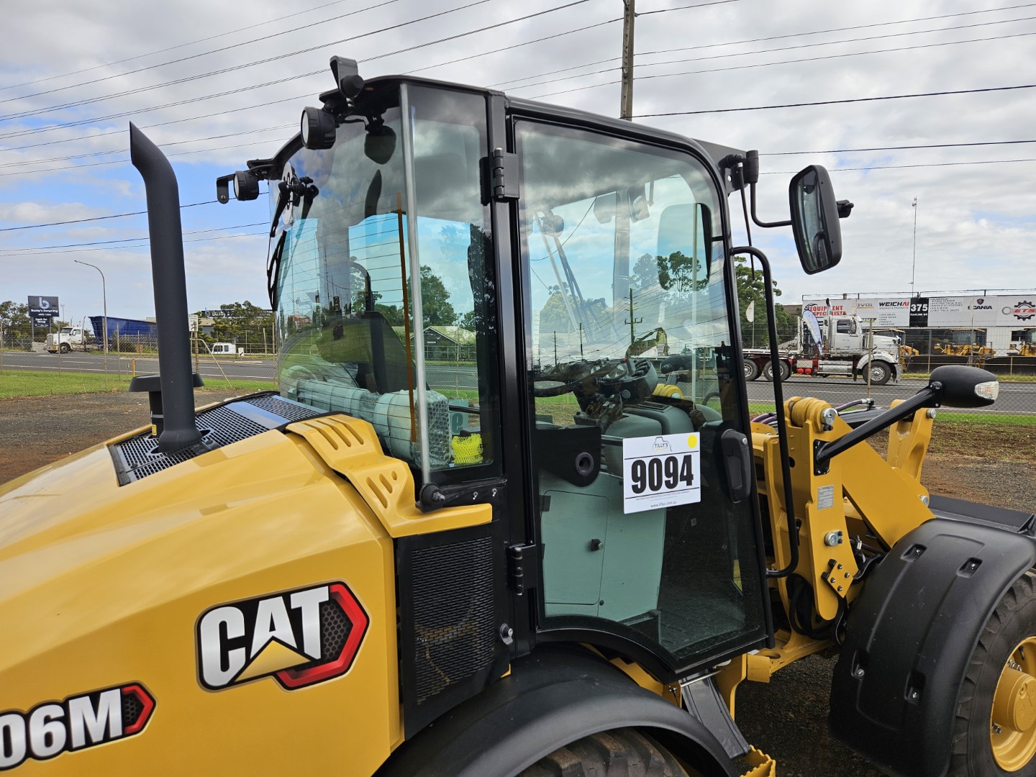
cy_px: 388
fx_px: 688
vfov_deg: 58.9
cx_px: 518
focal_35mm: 23
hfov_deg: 73.9
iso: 25
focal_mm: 5.4
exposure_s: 1/1384
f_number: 1.8
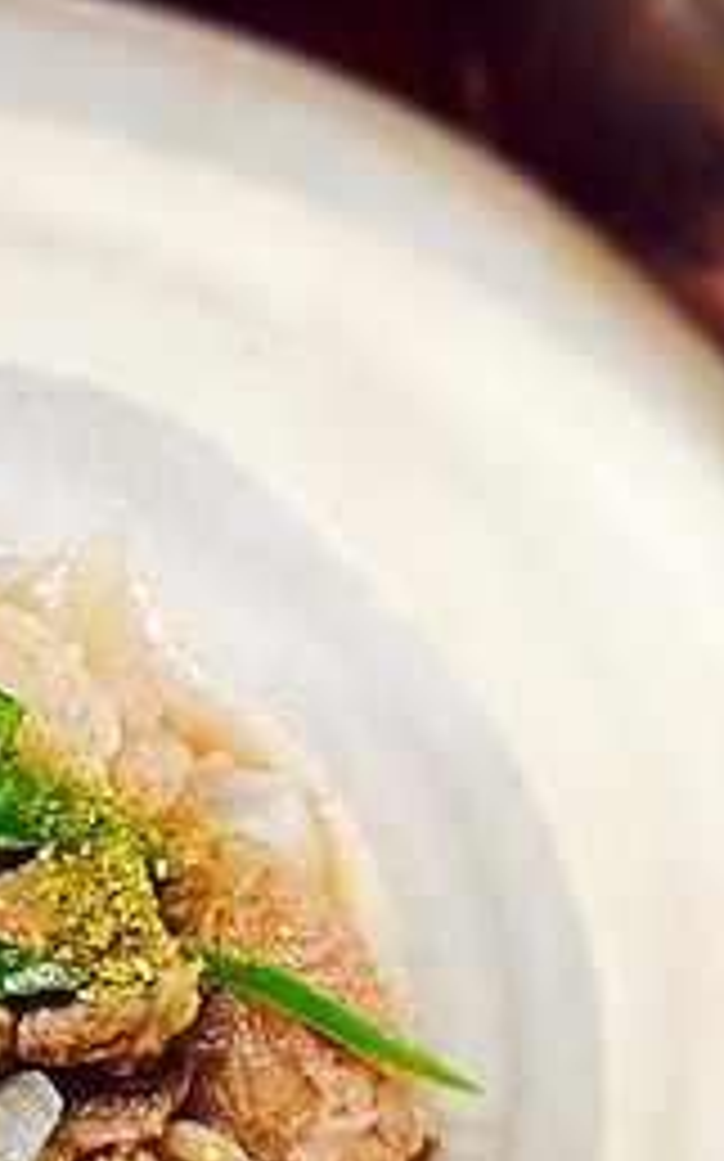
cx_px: 90
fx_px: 2497
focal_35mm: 79
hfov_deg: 16.3
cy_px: 752
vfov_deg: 26.0
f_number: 2.2
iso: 320
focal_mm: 4.12
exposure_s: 1/33
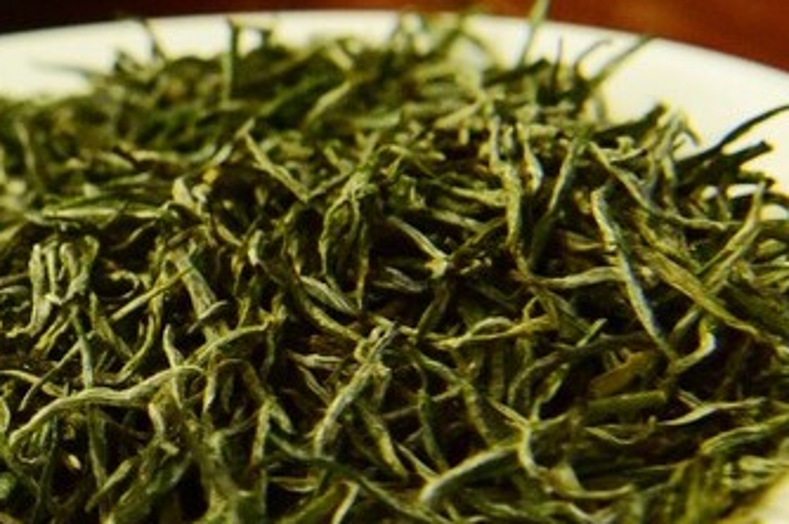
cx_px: -430
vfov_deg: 7.3
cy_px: 203
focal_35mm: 187
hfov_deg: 10.6
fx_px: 4094
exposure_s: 1/80
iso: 6400
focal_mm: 52
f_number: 7.1
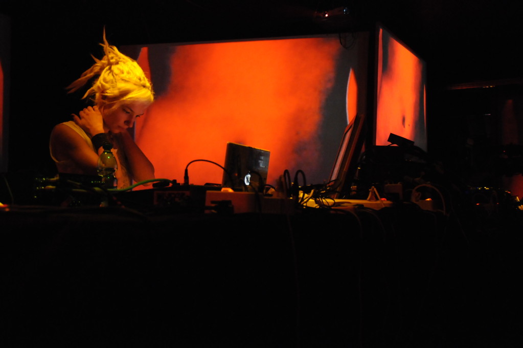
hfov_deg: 45.0
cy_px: 174
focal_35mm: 44
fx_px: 631
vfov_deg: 30.8
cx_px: 262
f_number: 3.8
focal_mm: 29
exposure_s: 1/25
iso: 3200
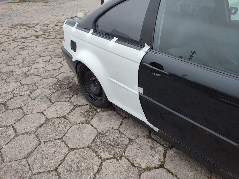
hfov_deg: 69.4
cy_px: 90
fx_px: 173
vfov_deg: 54.9
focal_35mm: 25
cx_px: 120
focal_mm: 6.04
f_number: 1.9
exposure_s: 1/33
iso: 269
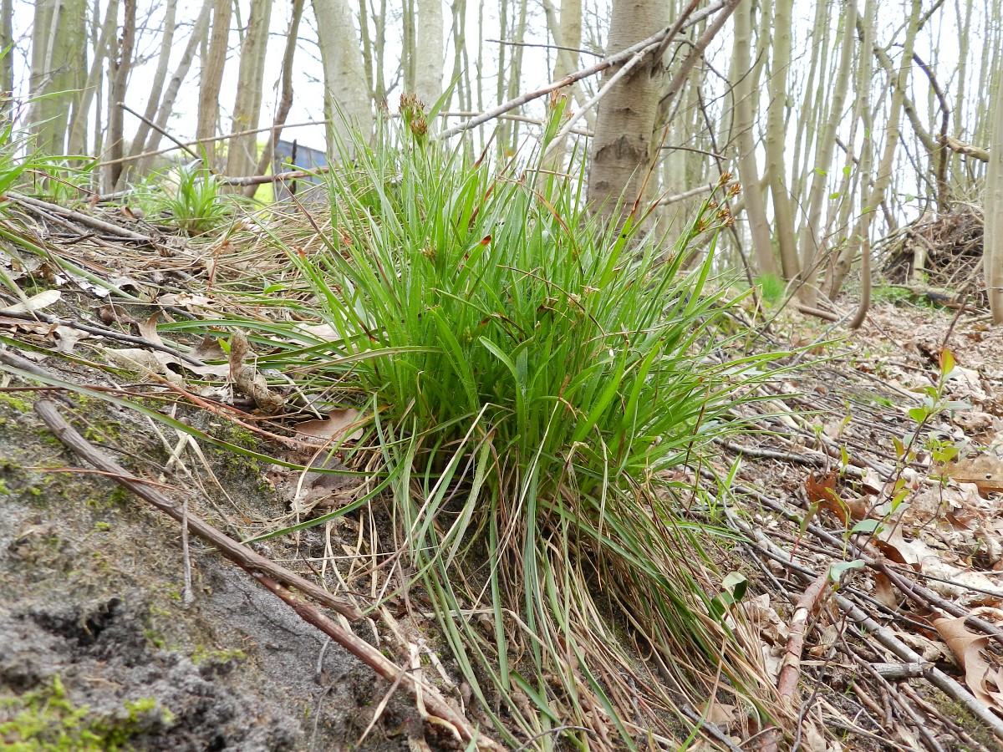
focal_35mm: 32
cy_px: 376
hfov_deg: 56.8
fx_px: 927
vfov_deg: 44.2
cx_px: 502
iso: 160
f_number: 3.7
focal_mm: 5.6
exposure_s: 1/40
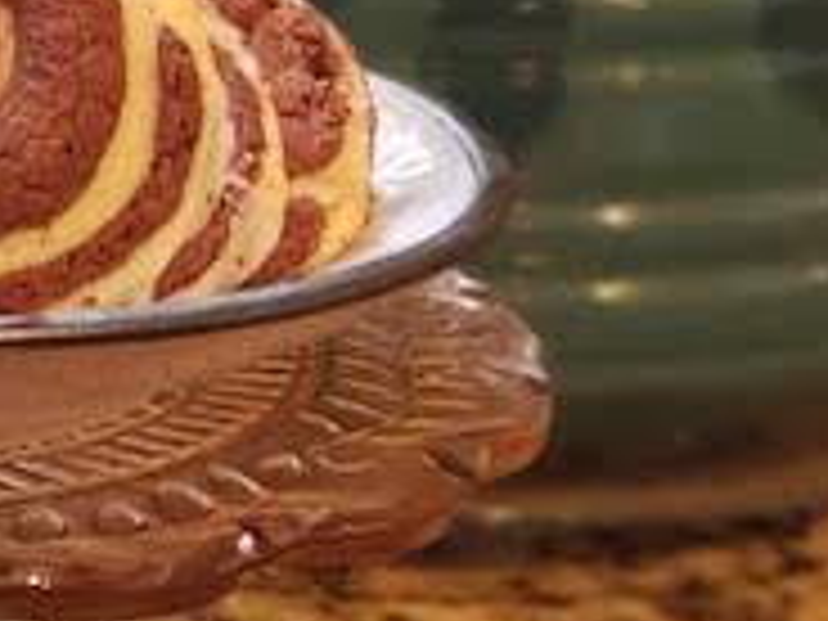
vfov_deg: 8.7
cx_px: -243
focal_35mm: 170
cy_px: -22
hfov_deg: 11.3
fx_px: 4066
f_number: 2.4
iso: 250
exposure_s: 1/24
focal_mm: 6
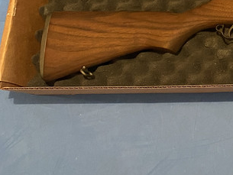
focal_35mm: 91
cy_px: -53
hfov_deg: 18.5
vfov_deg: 15.5
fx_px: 613
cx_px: 370
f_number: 1.8
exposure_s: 1/60
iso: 400
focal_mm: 4.25
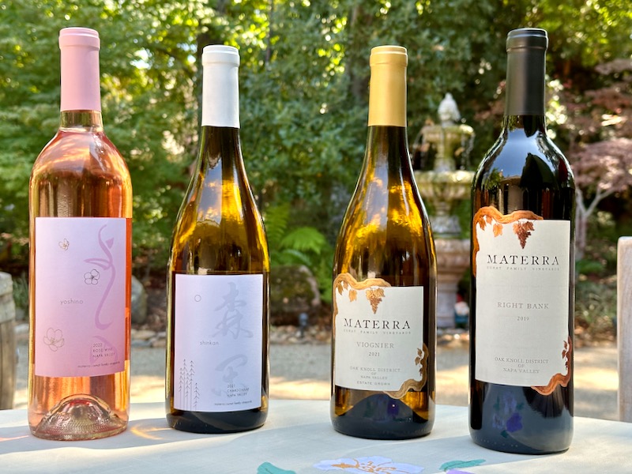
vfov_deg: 30.3
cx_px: 316
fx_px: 876
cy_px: 237
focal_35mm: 48
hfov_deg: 39.7
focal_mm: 6.86
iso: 64
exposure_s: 1/389
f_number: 1.78
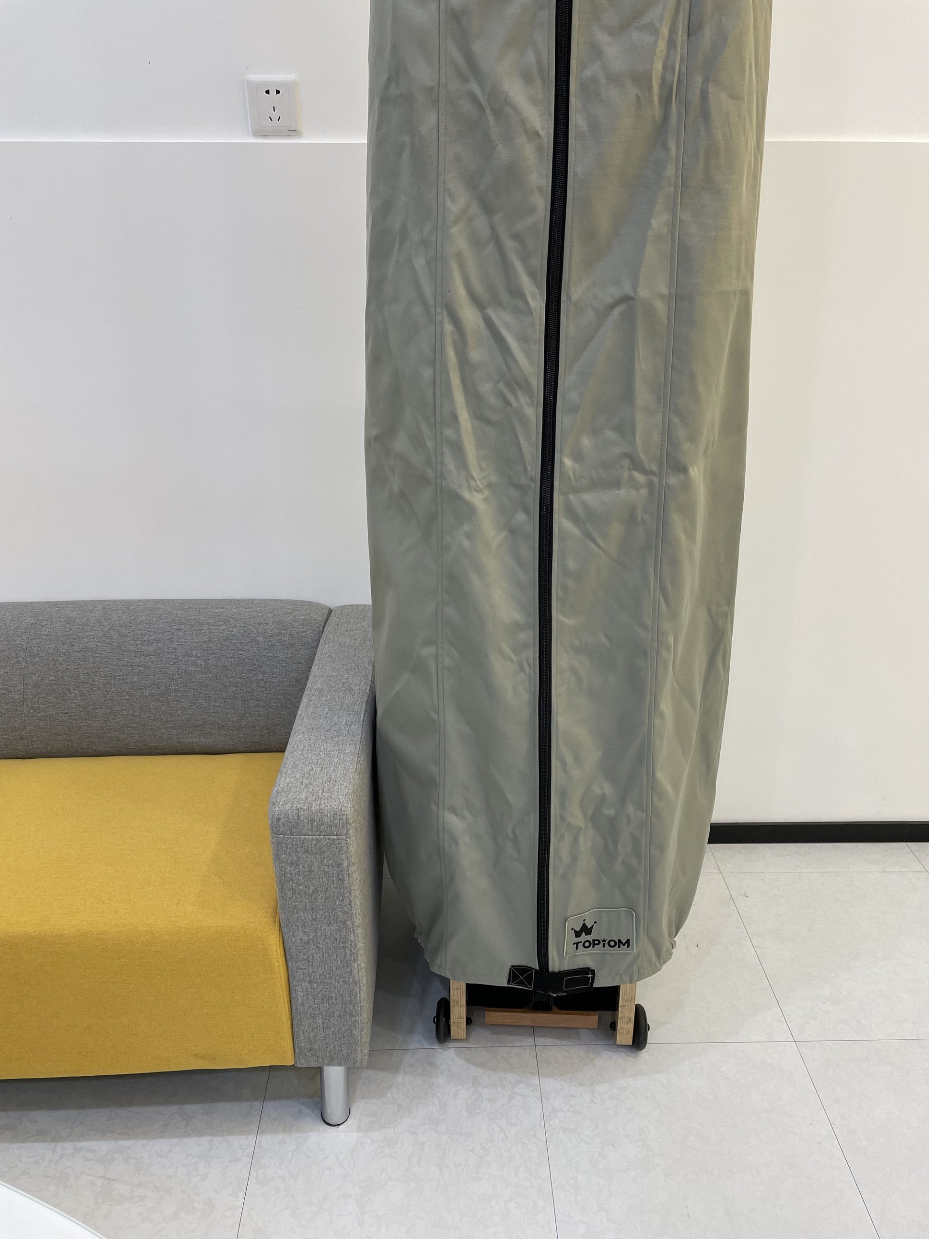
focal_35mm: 26
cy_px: 620
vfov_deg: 67.3
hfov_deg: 53.1
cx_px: 464
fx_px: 930
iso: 80
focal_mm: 4.2
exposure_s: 1/100
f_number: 1.6
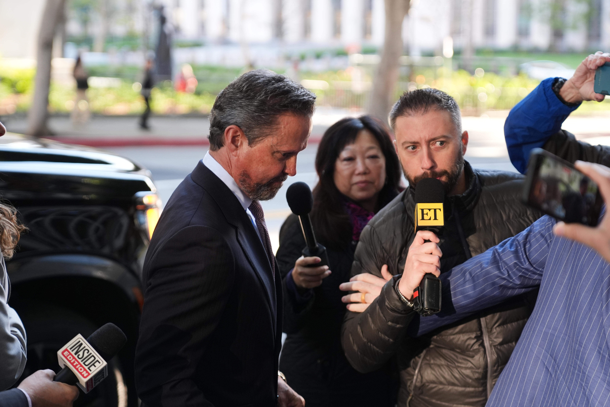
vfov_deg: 19.5
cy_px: 204
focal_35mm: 70
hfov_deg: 28.8
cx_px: 305
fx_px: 1186
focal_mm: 70
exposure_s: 1/640
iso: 1250
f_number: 2.8
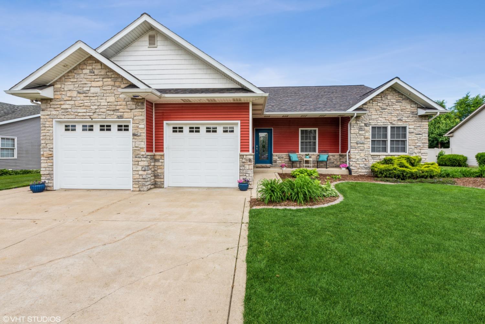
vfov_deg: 77.4
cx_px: 242
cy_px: 162
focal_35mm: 15
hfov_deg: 100.4
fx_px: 202
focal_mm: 15
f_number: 11
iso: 250
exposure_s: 1/125
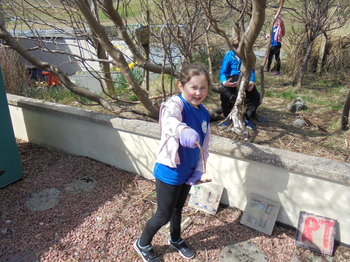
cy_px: 131
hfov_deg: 67.3
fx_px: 263
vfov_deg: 53.1
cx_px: 175
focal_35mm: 26
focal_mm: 4.6
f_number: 3.5
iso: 100
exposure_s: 1/640
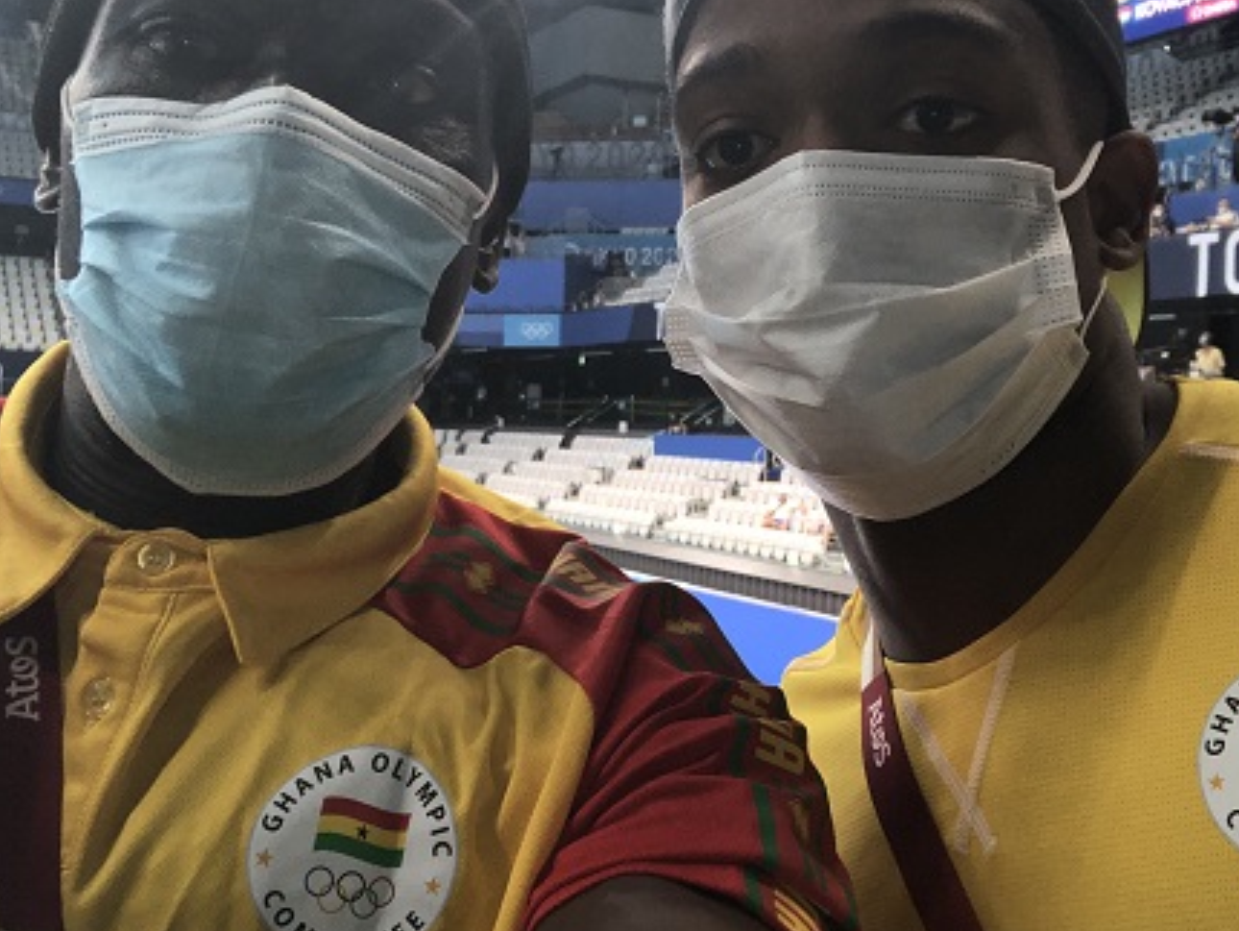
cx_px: 692
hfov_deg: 41.2
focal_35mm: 46
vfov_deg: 31.5
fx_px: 1647
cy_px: 415
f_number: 2.2
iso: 64
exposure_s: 1/60
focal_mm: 2.87
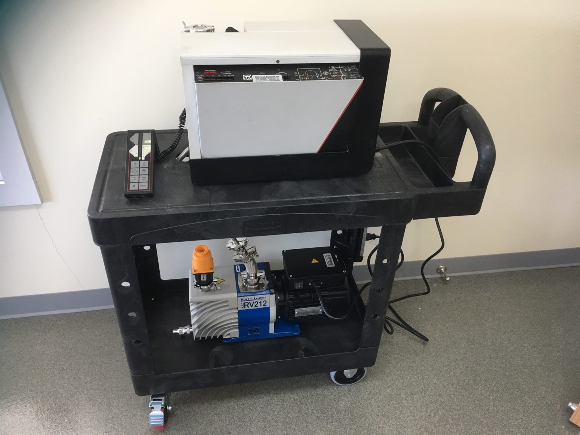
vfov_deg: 48.2
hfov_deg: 61.7
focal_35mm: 29
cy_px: 218
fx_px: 486
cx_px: 290
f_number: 2.2
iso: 100
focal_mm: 4.15
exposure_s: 1/30
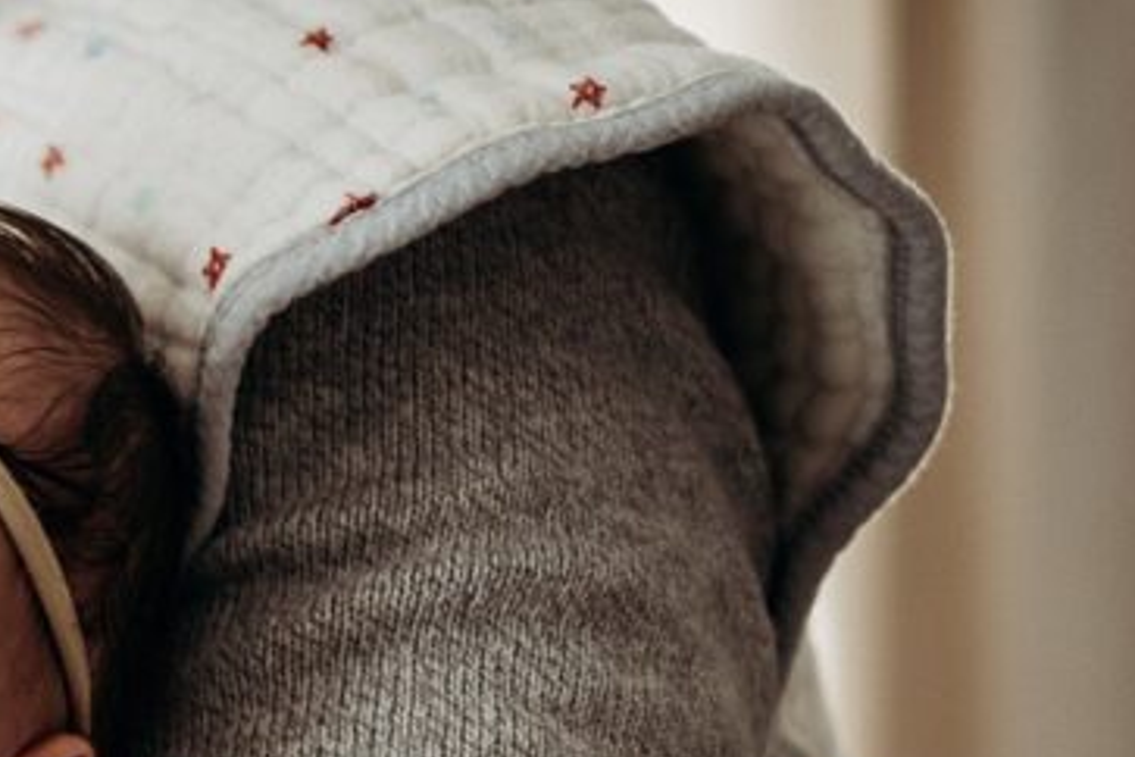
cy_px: 1198
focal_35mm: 148
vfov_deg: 9.0
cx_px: -1110
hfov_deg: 12.3
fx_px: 4666
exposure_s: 1/250
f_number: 1.4
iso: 320
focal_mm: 35
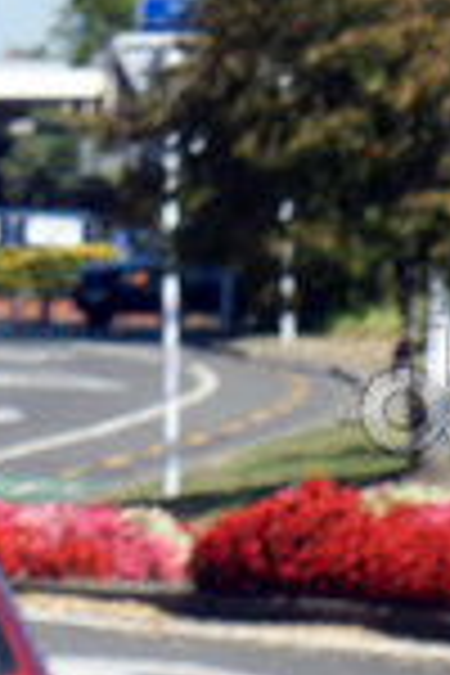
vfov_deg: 3.9
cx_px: -837
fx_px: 9581
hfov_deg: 2.7
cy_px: -1393
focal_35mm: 511
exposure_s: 1/250
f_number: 8
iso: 100
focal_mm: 50
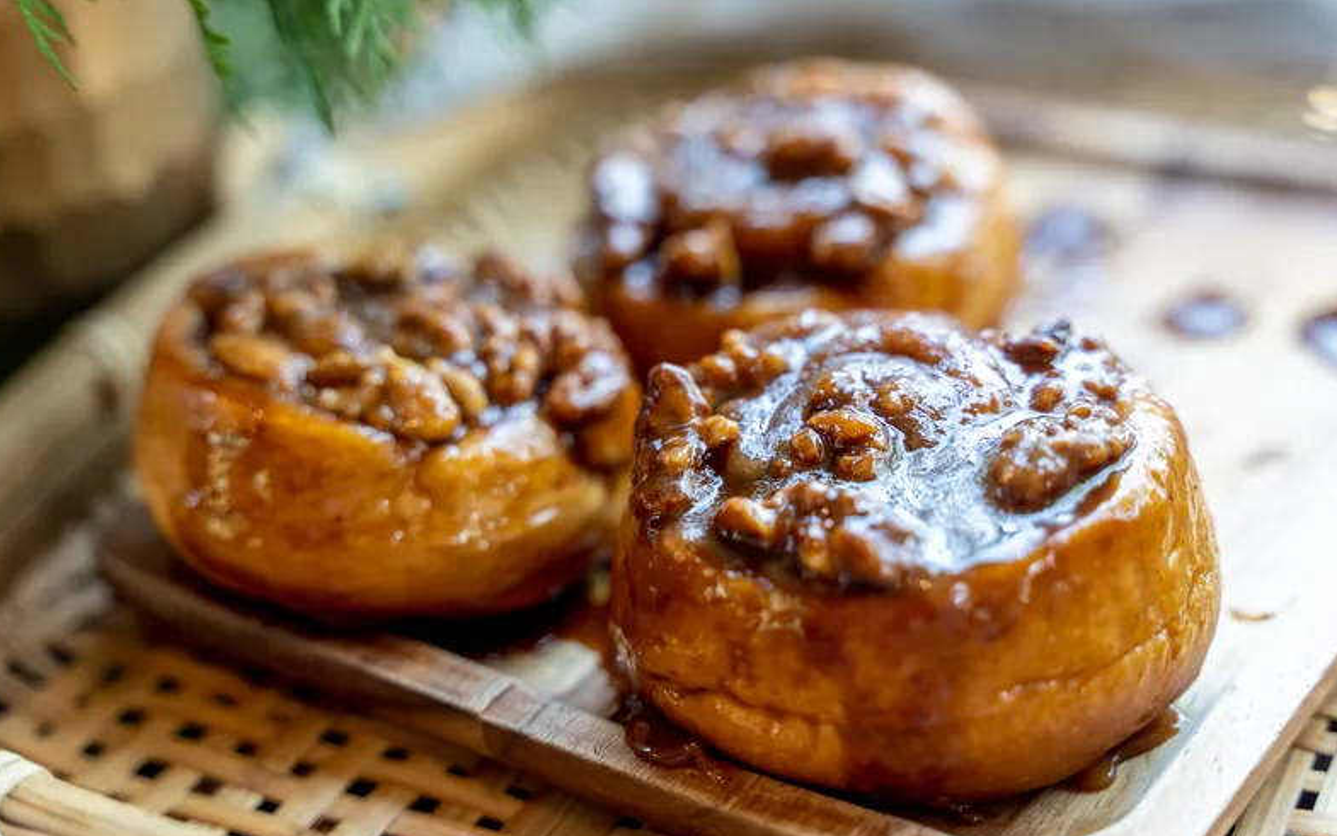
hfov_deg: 37.5
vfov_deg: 24.0
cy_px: 411
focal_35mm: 54
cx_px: 661
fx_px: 1968
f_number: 3.2
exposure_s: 1/50
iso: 320
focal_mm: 52
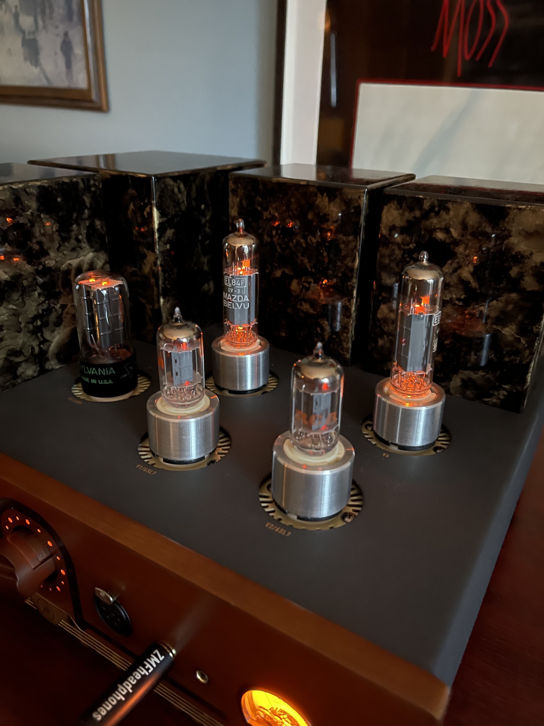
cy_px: 363
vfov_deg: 69.4
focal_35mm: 25
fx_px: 524
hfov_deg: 54.9
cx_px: 272
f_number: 1.6
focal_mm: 5.1
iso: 2000
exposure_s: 1/15
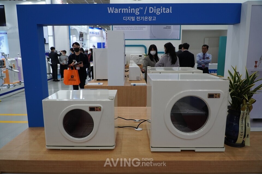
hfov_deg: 67.4
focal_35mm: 27
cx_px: 131
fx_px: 196
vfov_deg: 47.9
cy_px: 87
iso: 500
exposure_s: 1/160
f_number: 4
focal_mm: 18
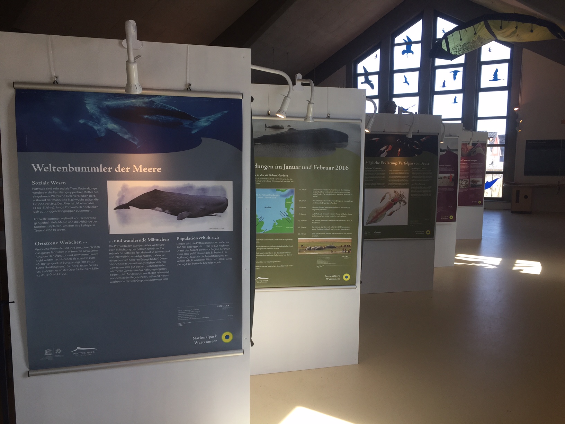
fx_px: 473
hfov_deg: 61.7
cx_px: 282
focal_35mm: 29
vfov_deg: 48.2
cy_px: 212
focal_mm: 4.15
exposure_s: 1/191
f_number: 2.2
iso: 32
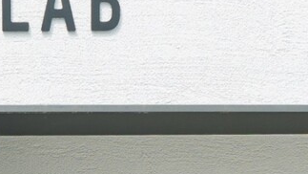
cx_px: -12
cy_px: 320
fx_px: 2116
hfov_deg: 8.3
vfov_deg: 4.6
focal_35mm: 259
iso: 100
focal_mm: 39
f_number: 4
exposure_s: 1/125
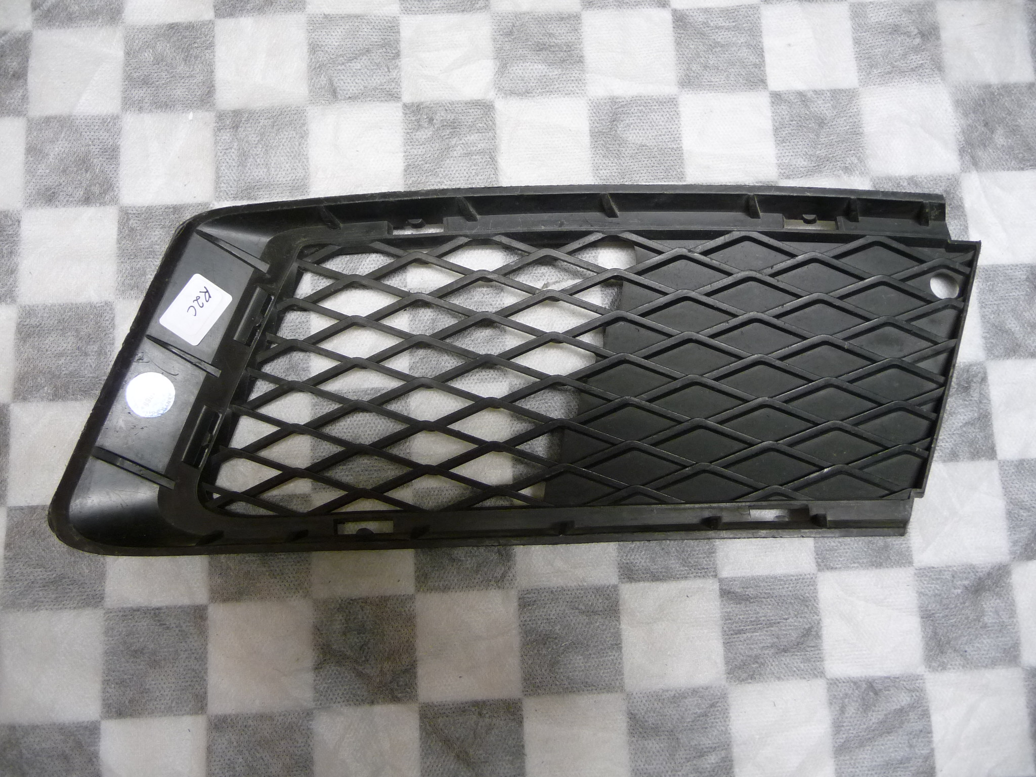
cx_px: 518
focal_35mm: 28
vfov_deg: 49.7
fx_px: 838
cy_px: 388
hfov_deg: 63.4
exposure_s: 1/30
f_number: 3.3
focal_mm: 4.7
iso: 250
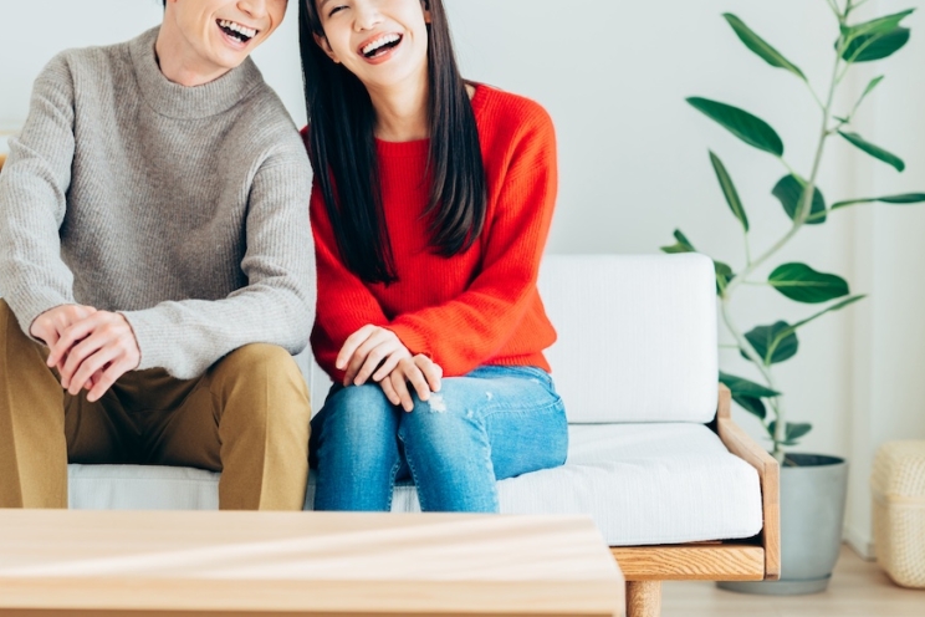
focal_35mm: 117
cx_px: 341
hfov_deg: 17.5
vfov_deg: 11.7
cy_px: 206
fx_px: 3006
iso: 200
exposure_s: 1/200
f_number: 2.5
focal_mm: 85
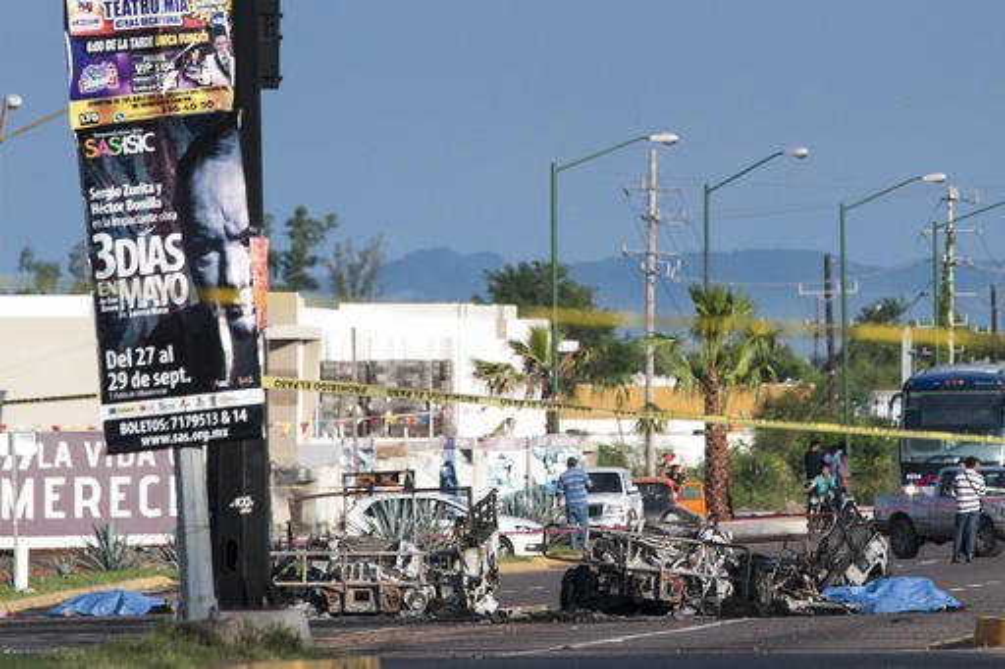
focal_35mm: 200
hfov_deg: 10.3
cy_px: 334
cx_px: 502
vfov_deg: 6.9
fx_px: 5581
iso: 250
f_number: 4
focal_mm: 200
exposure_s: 1/8000
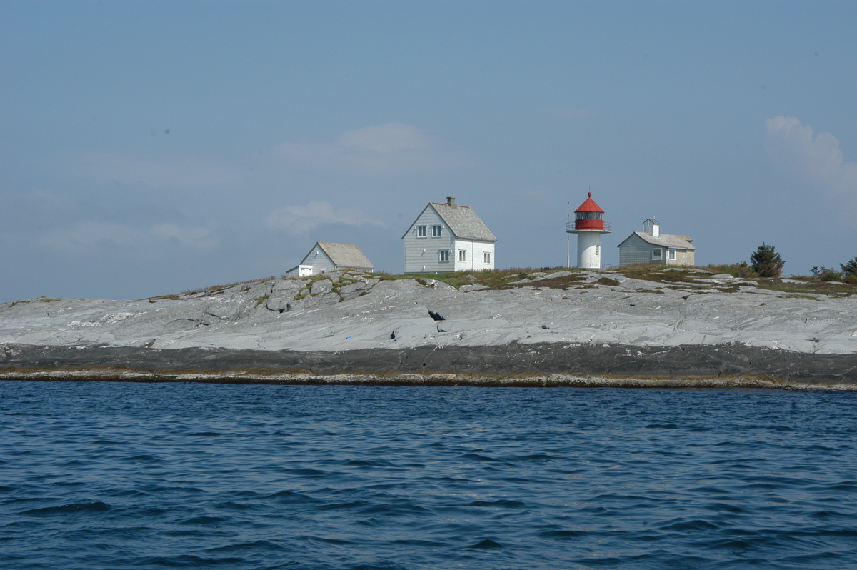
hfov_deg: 26.0
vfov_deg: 17.5
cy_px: 285
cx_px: 428
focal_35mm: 78
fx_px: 1855
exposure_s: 1/500
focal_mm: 52
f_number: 11
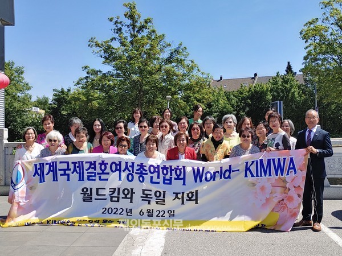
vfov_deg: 36.8
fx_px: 385
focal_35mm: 39
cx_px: 171
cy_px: 128
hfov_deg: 47.9
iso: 50
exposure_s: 1/1818
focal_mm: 4.36
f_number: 1.8
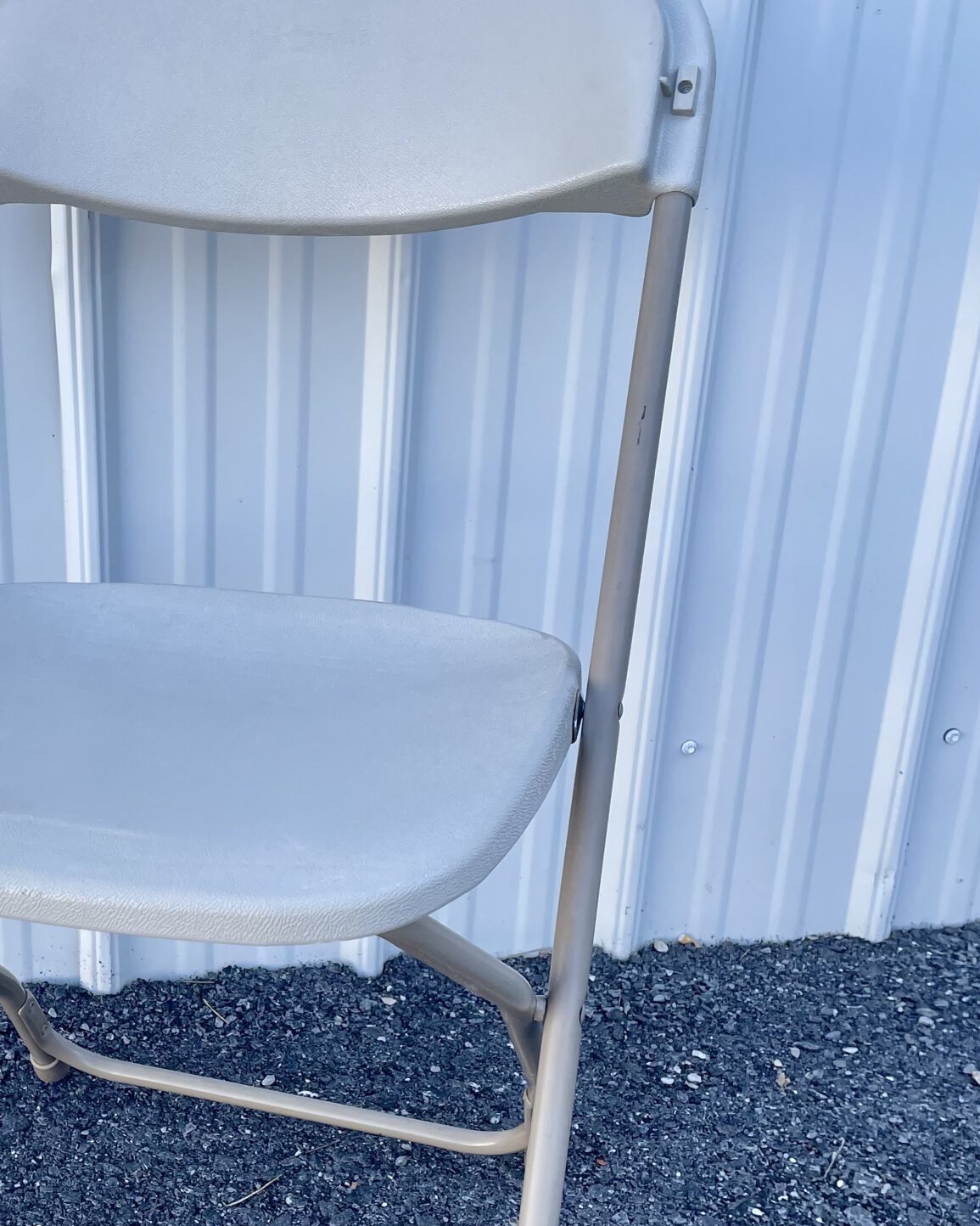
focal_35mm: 45
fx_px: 1632
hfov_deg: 32.4
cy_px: 788
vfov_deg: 40.8
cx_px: 176
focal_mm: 4.2
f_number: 1.6
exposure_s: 1/550
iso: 32
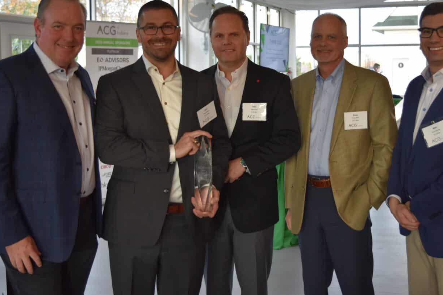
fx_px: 672
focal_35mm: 55
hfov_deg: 36.5
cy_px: 117
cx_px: 228
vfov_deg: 24.7
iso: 800
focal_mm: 29
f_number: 4.5
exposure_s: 1/80
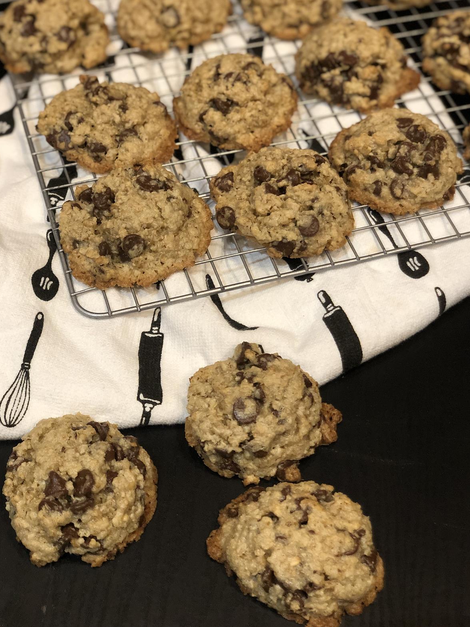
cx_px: 234
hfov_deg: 27.5
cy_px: 313
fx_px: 960
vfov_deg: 36.2
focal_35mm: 53
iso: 125
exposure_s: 1/30
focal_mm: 6
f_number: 2.4
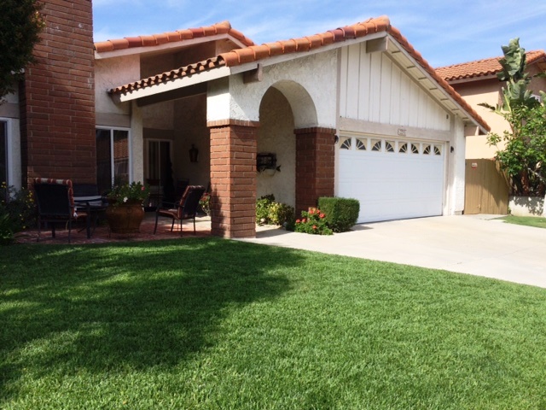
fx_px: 457
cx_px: 273
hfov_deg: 61.7
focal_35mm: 29
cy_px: 205
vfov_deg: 48.2
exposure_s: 1/1953
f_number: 2.2
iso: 32
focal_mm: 4.15
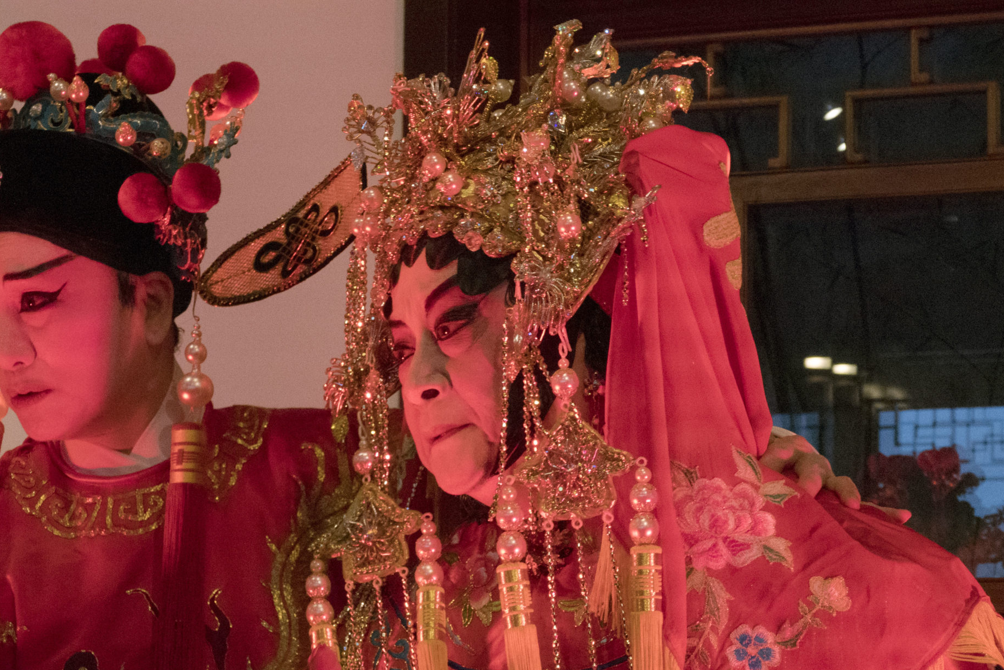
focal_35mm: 110
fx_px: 3068
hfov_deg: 18.6
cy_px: 462
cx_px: 412
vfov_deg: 12.4
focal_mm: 28.7
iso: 3200
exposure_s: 1/125
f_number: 5.9
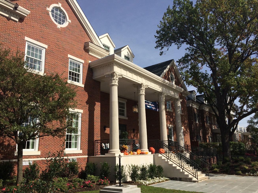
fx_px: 216
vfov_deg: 48.2
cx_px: 129
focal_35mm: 29
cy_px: 96
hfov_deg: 61.7
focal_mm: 4.15
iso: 32
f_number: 2.2
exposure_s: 1/2933
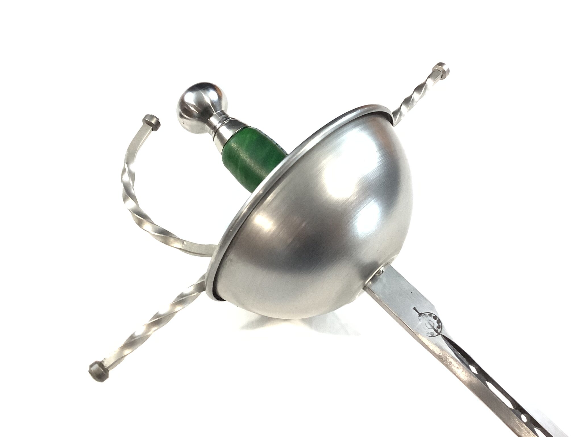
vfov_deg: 45.4
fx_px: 521
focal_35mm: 31
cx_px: 291
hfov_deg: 58.4
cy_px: 218
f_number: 2.4
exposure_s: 1/60
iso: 250
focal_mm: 3.3
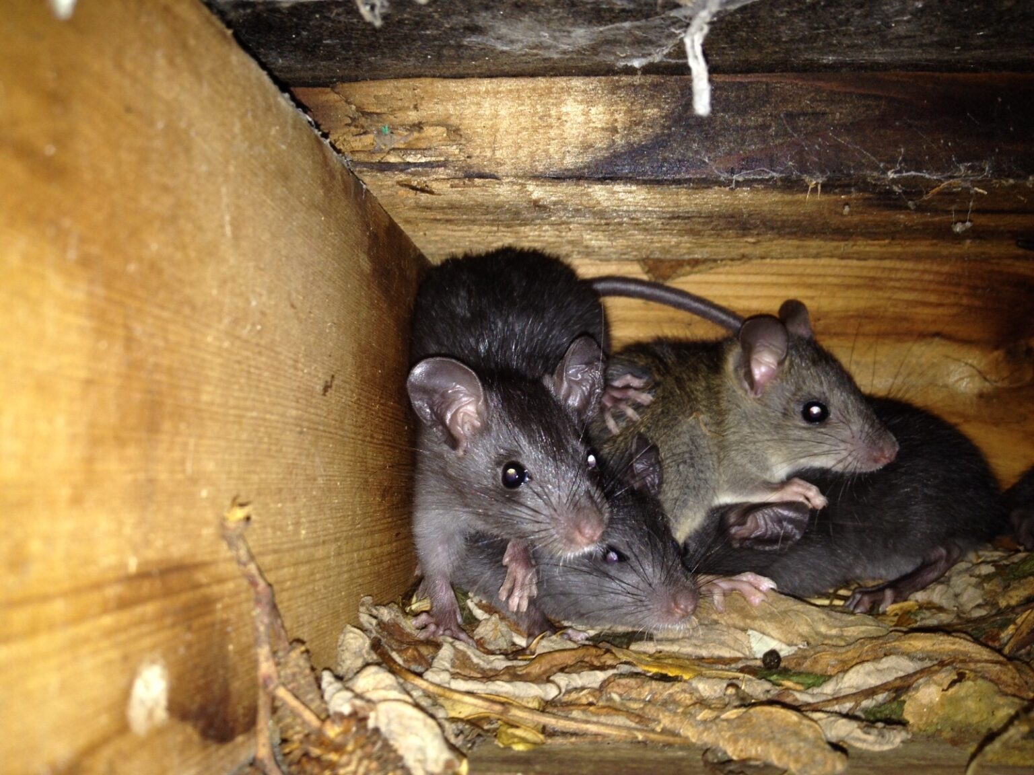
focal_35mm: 35
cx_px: 517
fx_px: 1045
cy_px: 388
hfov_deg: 52.6
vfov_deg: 40.7
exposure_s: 1/37
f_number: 2.4
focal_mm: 4.28
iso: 50
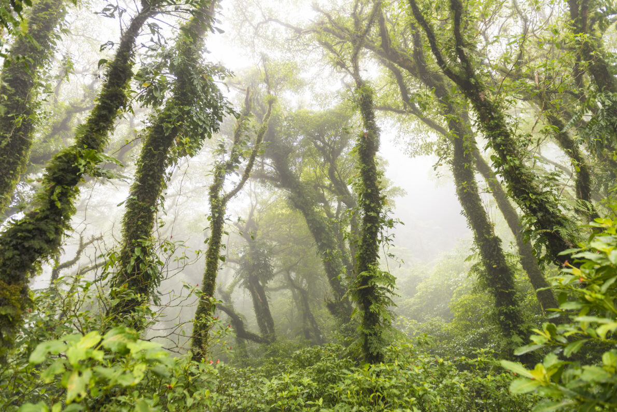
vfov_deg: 53.2
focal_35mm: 24
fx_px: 411
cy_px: 206
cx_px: 308
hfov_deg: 73.7
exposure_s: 1/160
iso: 400
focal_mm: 24
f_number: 4
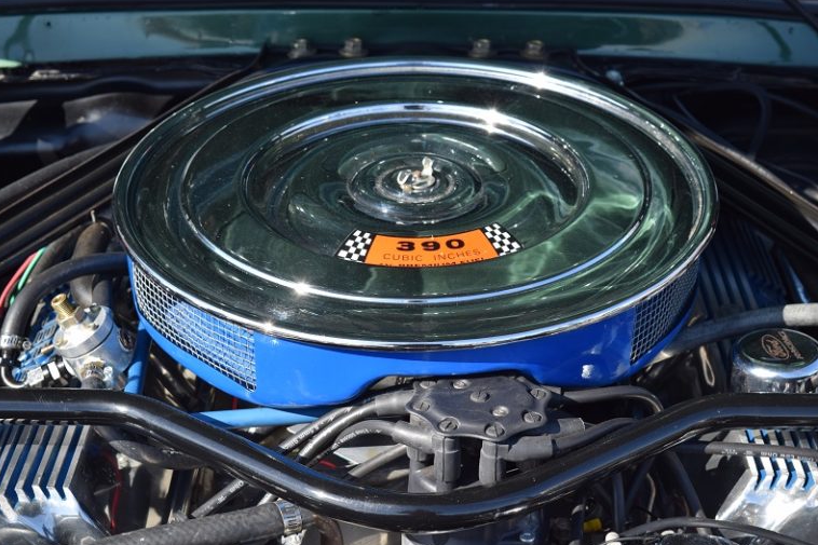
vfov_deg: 17.9
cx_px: 405
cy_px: 273
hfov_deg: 26.7
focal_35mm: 76
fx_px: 1726
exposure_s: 1/320
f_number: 9
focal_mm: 50
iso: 200
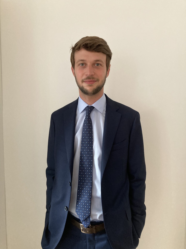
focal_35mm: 28
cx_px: 93
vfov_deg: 63.4
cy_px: 124
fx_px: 201
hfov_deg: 49.7
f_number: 1.8
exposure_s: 1/33
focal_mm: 3.99
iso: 320
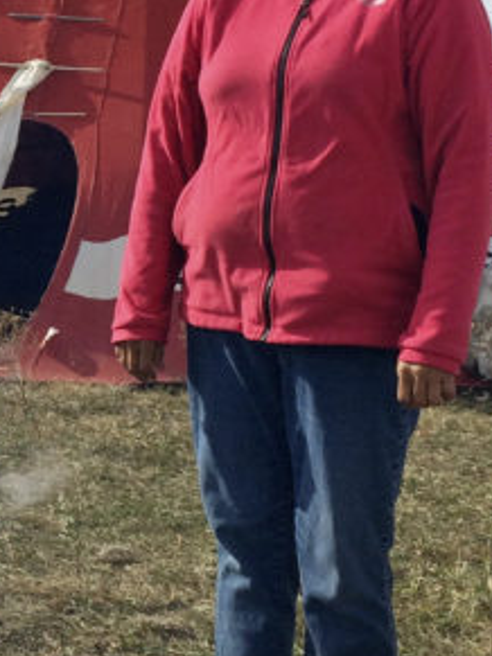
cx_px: -160
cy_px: 196
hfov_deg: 13.9
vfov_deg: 19.2
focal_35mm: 102
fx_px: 1934
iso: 32
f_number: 2.2
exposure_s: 1/2740
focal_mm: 4.15
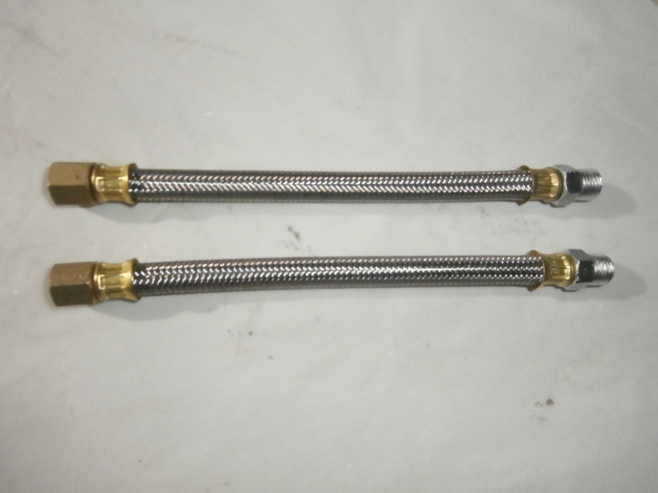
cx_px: 329
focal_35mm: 24
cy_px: 246
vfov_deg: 56.8
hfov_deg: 71.6
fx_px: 456
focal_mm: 4.2
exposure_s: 1/8
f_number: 3
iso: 800
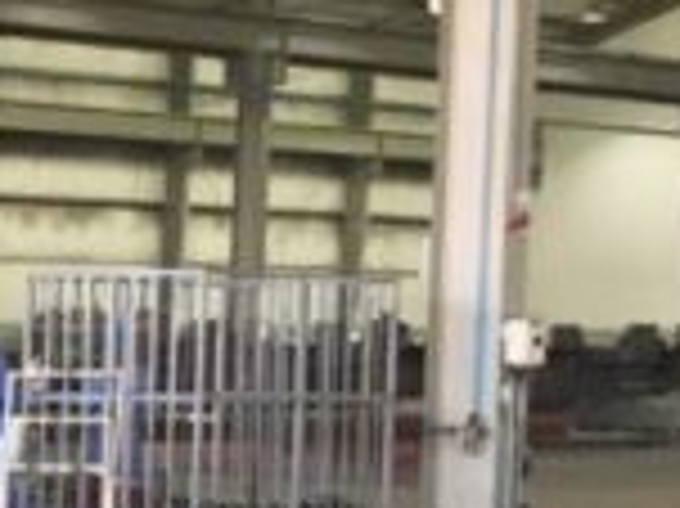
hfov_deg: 14.0
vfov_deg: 11.8
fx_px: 2434
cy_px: 542
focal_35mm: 124
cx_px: -581
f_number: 2.2
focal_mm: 4.15
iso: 40
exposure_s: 1/33
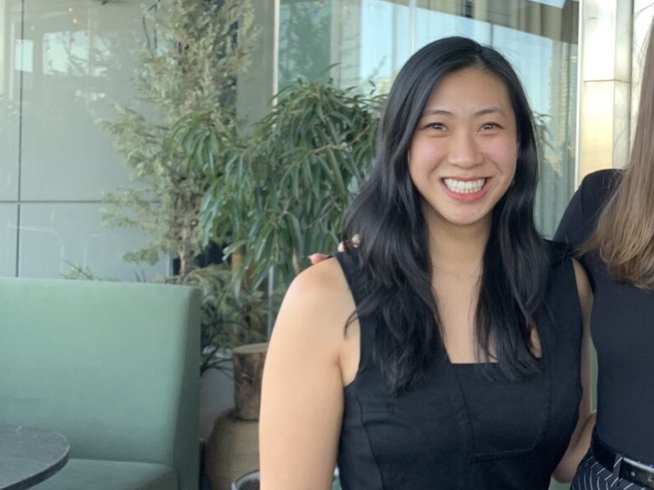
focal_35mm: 51
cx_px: 636
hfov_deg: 34.5
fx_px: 963
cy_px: 199
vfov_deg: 28.5
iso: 50
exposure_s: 1/120
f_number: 1.8
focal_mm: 4.25
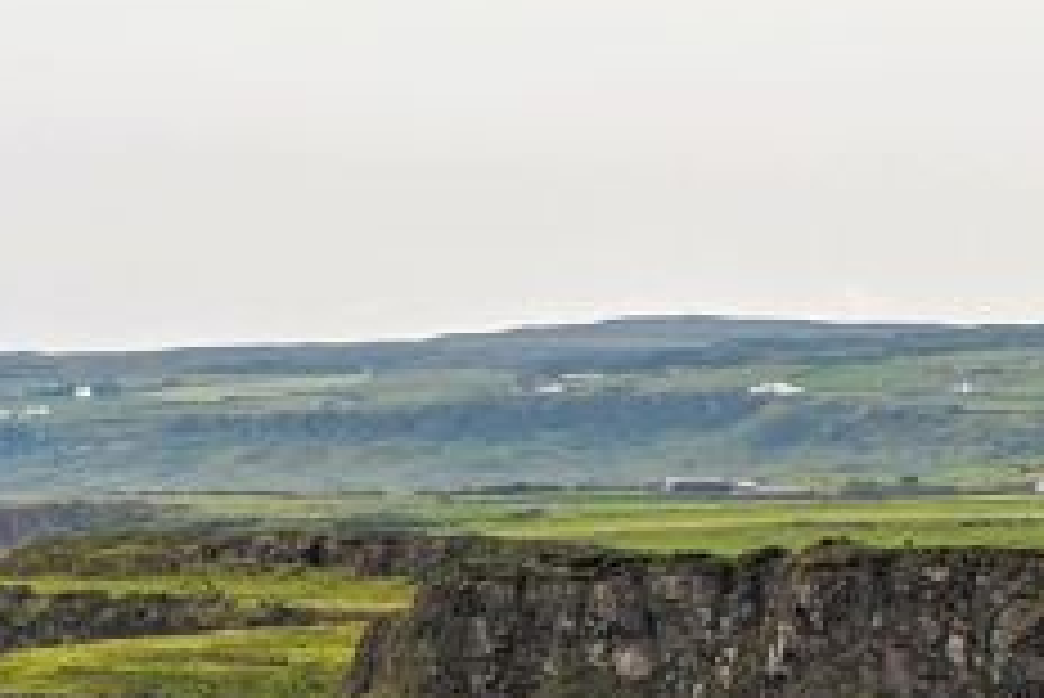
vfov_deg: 7.6
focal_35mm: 180
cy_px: 707
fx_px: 5223
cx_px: -184
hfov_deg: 11.2
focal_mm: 32
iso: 100
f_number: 8
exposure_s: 1/250
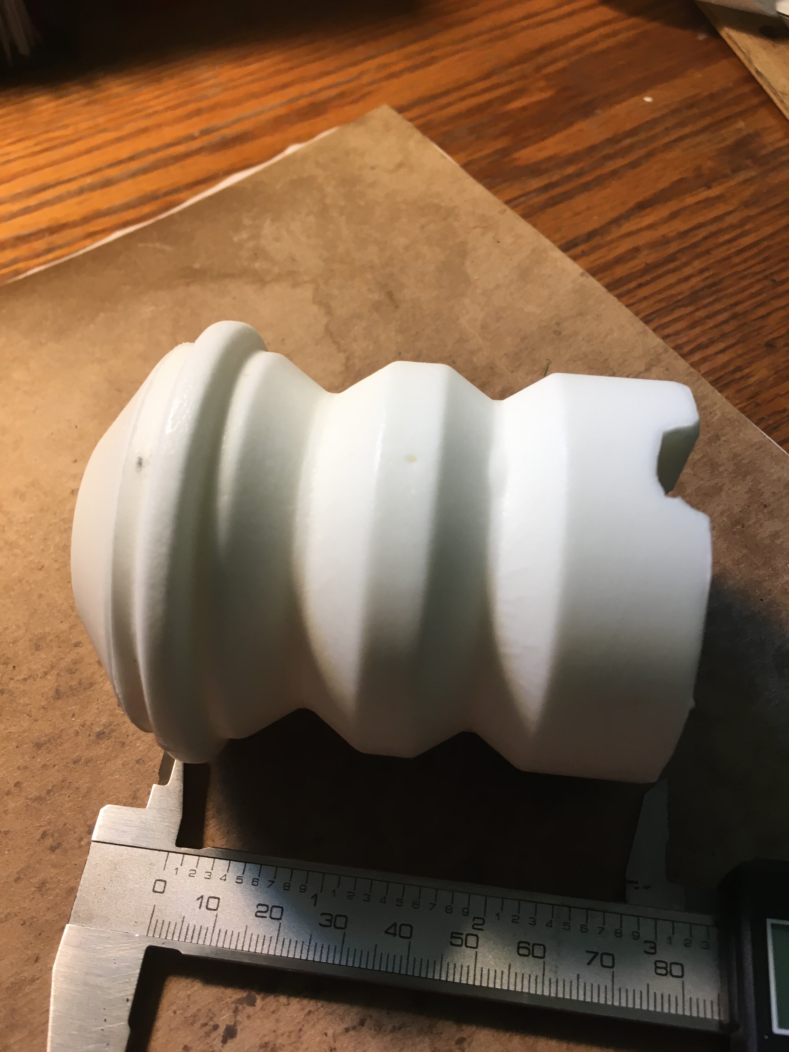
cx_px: 394
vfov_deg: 61.7
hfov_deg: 48.2
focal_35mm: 29
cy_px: 526
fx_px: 881
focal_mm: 4.15
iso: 50
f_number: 2.2
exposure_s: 1/30
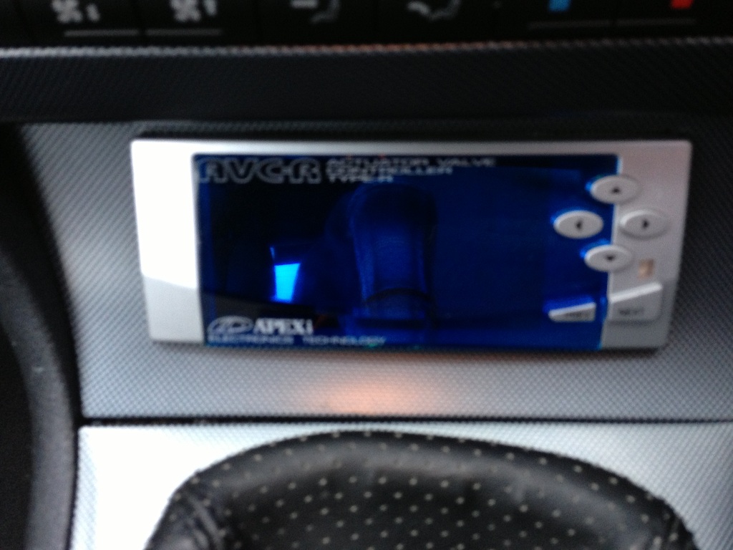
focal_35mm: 33
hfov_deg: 55.4
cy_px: 275
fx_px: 699
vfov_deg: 42.9
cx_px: 366
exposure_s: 1/20
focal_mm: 4.13
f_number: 2.4
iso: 200
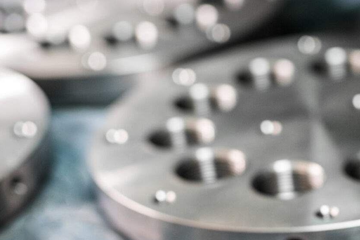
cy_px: 273
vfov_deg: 12.4
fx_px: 1080
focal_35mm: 108
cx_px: 325
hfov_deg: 18.6
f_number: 2
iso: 800
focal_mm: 35
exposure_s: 1/125
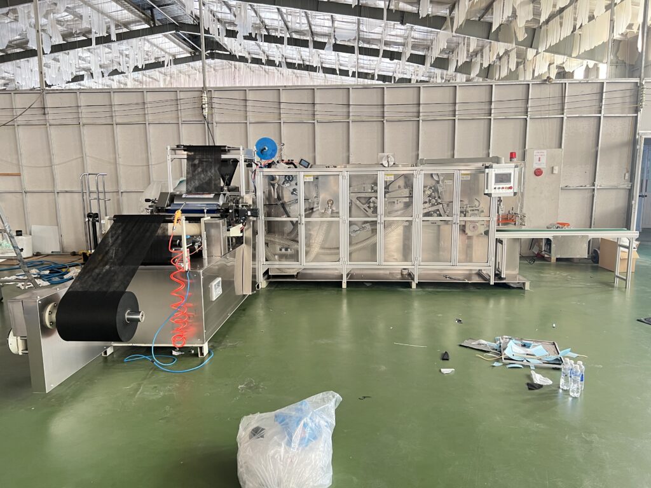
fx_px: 489
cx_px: 326
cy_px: 244
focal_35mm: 26
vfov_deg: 53.1
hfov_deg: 67.3
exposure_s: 1/60
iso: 250
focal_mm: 5.7
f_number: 1.5
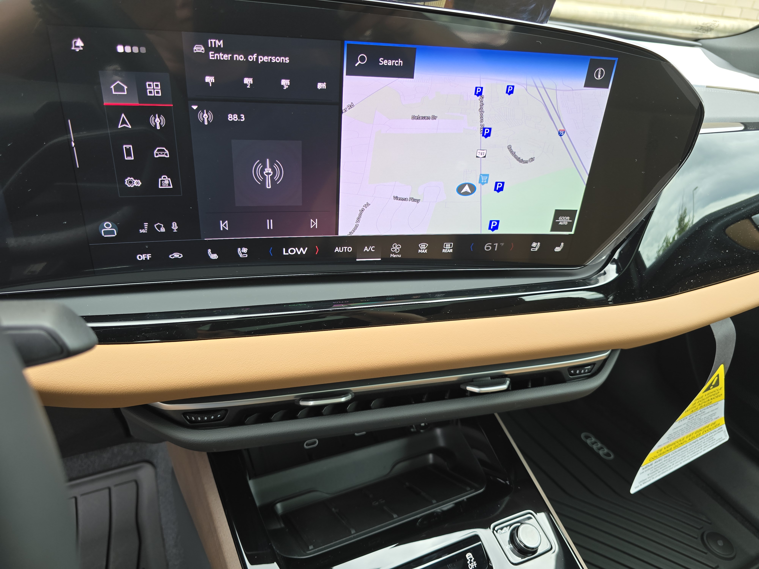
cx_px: 380
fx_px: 504
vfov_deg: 58.9
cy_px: 284
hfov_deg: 73.9
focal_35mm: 23
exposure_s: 1/120
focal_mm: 6.3
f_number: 1.7
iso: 32
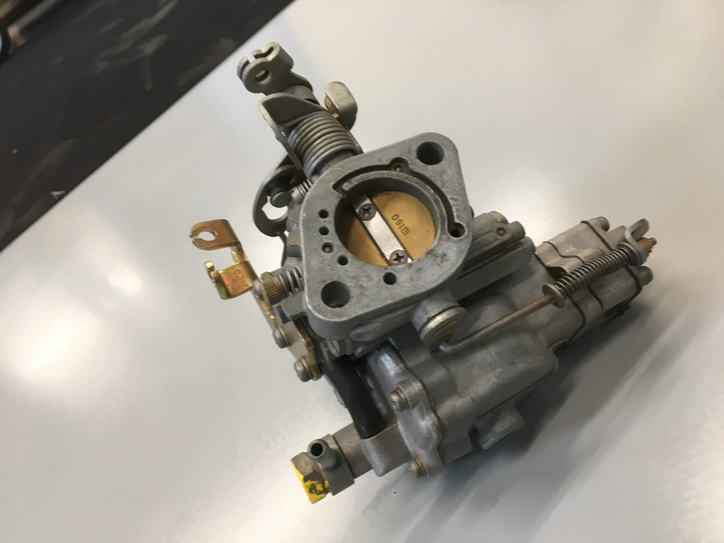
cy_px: 272
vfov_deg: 48.2
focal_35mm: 29
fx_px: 607
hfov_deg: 61.7
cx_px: 362
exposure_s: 1/33
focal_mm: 4.15
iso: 80
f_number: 2.2
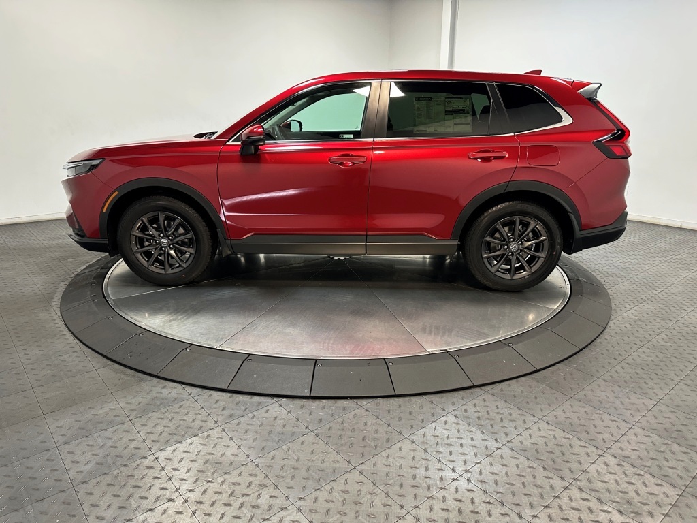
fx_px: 483
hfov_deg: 71.6
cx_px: 348
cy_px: 262
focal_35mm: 24
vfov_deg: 56.8
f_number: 1.78
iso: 400
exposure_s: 1/60
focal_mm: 6.86
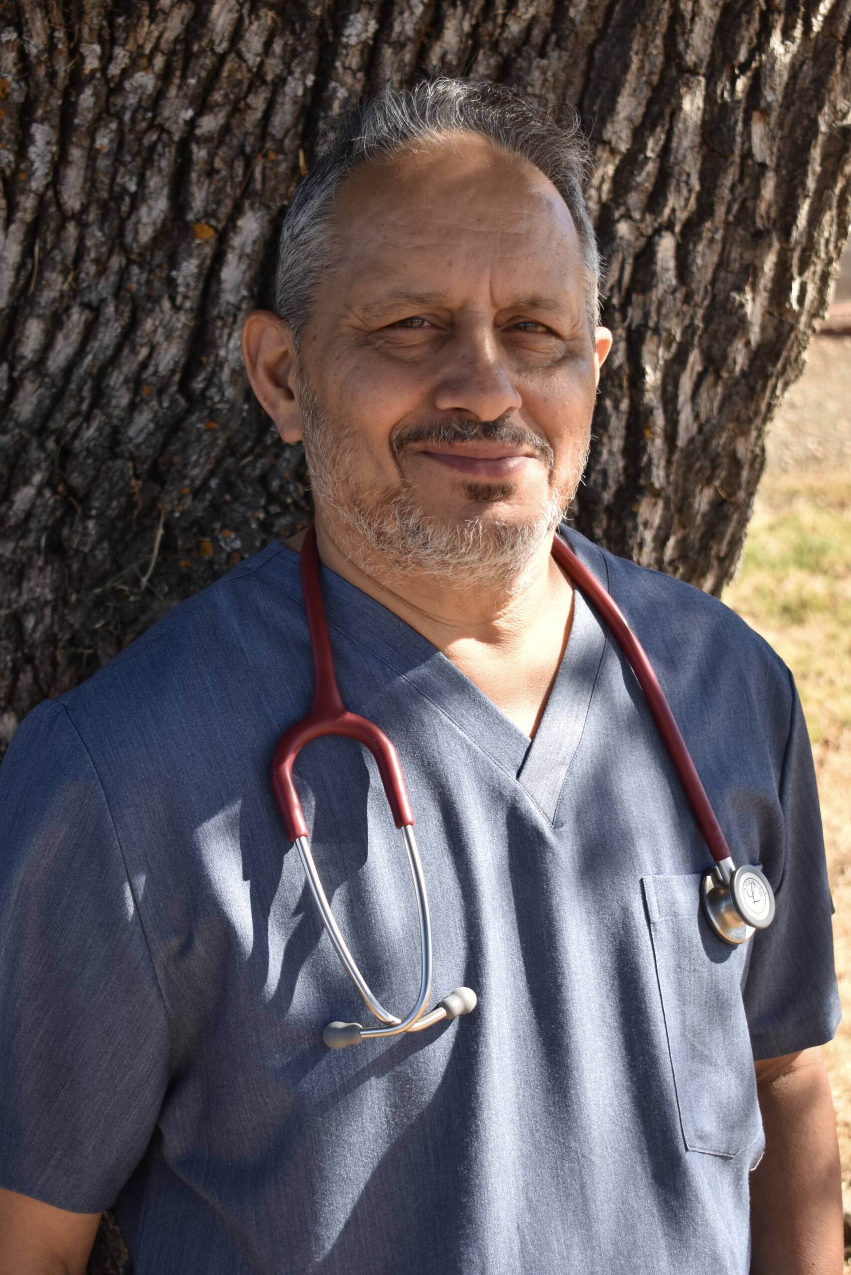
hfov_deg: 25.1
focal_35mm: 54
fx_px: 1914
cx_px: 426
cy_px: 638
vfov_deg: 36.9
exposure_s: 1/500
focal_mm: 36
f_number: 4.8
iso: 180
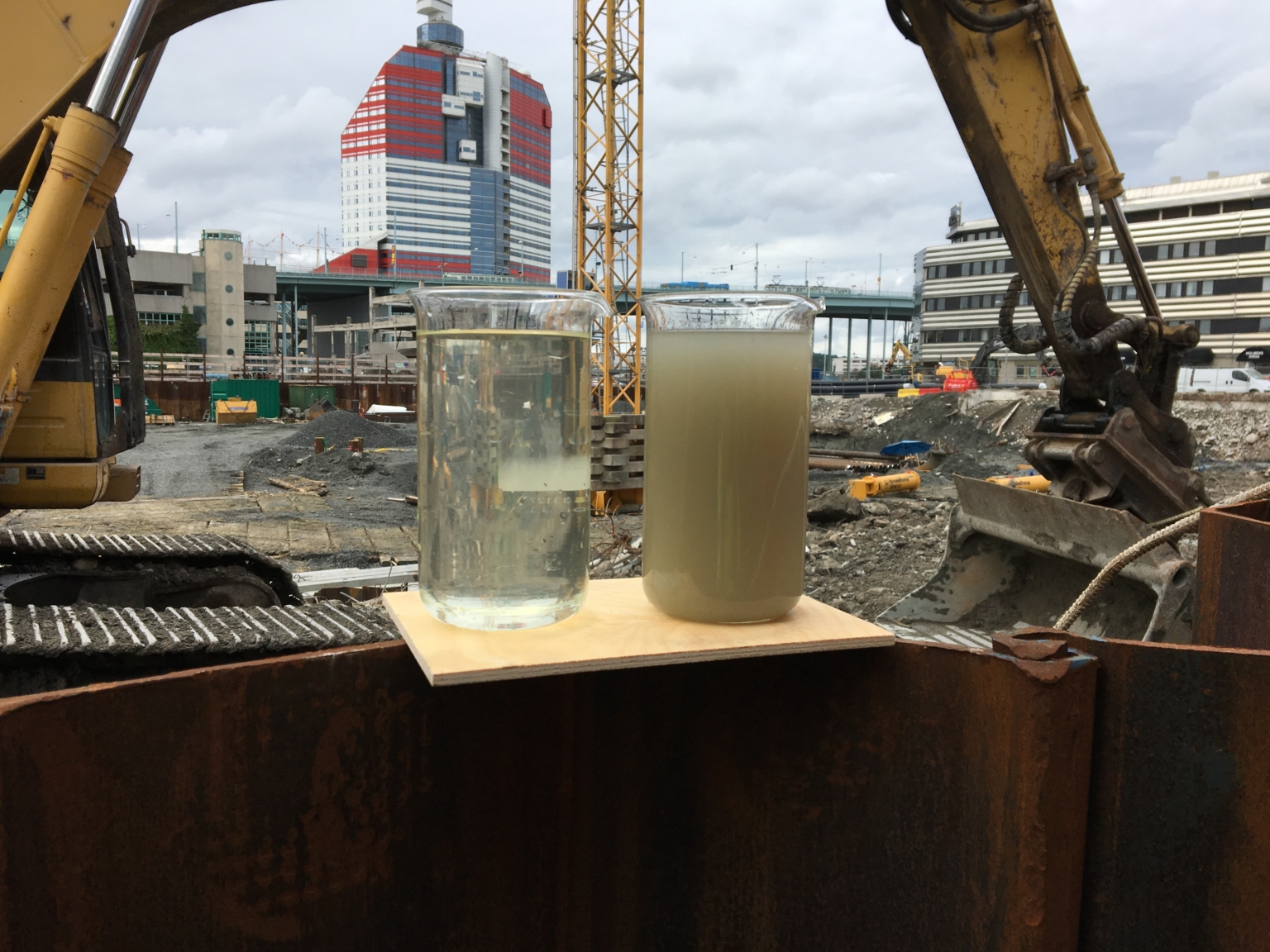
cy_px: 476
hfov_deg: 61.7
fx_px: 1064
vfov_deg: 48.2
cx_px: 635
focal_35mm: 29
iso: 25
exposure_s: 1/1115
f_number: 2.2
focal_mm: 4.15
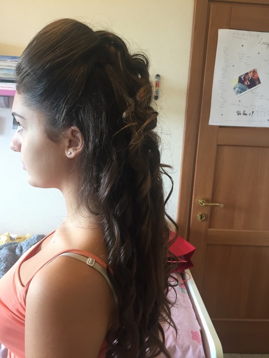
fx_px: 300
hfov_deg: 48.2
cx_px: 134
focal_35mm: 29
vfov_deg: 61.6
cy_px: 179
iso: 80
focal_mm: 4.15
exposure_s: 1/33
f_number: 2.2
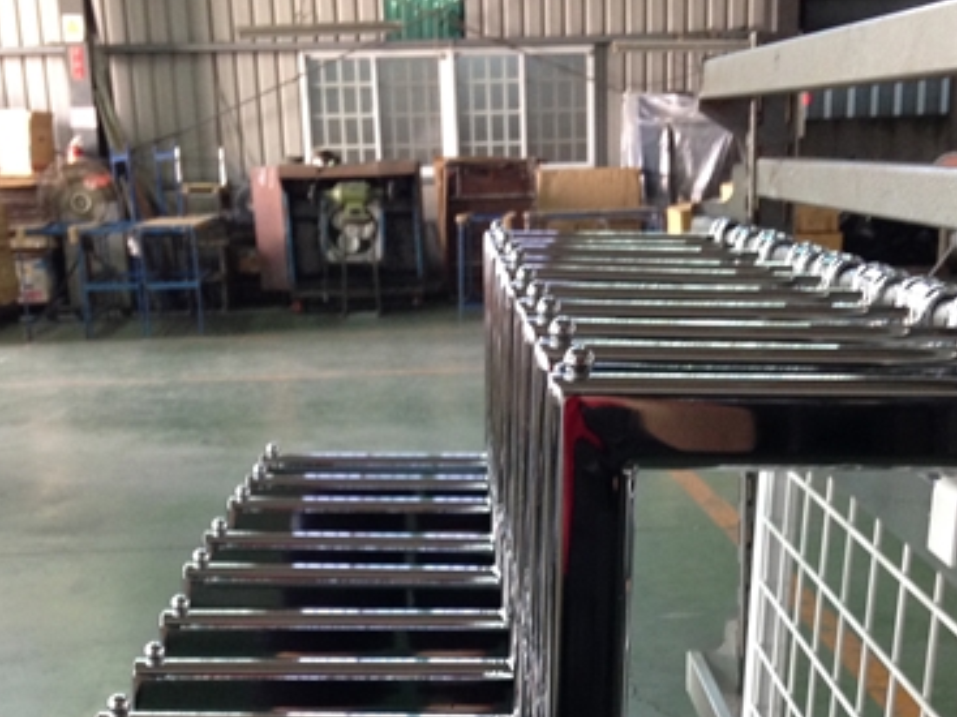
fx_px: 1658
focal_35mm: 60
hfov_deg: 32.2
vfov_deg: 23.8
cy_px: 626
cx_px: 515
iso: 160
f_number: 2.4
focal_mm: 4.12
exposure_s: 1/20
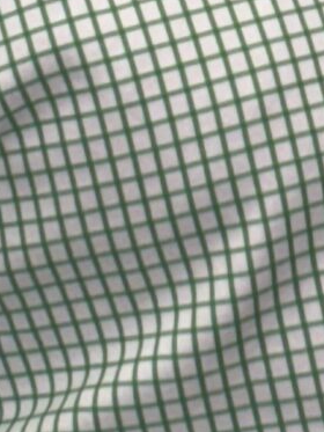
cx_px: 363
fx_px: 4453
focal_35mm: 357
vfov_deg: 5.5
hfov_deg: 4.2
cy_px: -344
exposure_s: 1/100
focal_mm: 5.96
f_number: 1.6
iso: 40
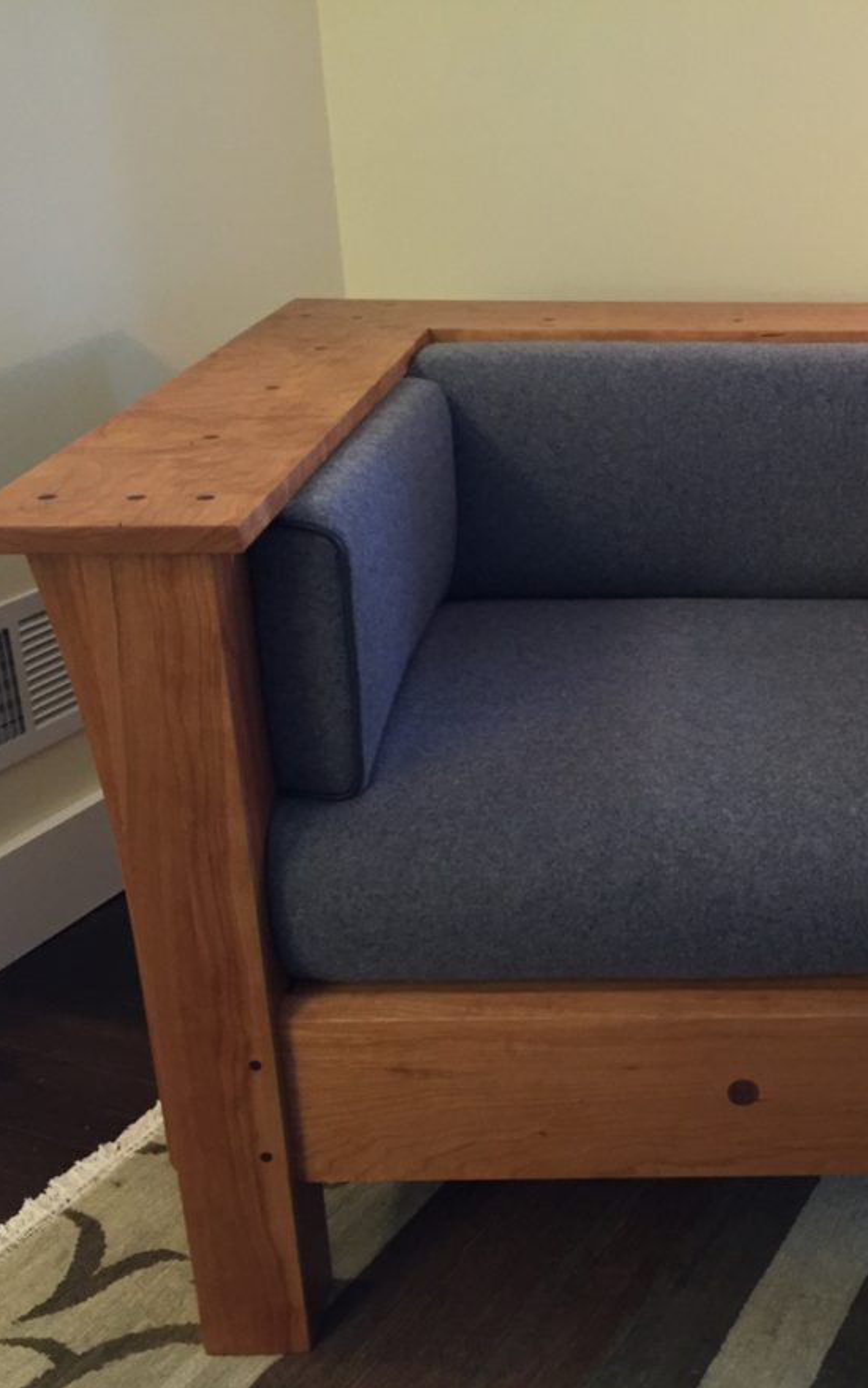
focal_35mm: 42
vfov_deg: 47.2
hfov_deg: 29.4
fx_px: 1589
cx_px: 767
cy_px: 710
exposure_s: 1/15
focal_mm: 4.15
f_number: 2.2
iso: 250
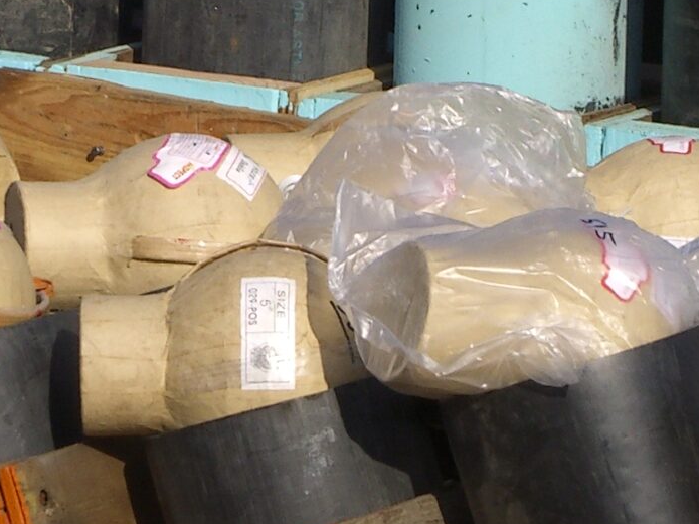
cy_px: -62
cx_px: 222
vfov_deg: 3.5
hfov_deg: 4.7
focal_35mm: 420
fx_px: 8480
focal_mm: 23.7
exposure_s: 1/400
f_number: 7.4
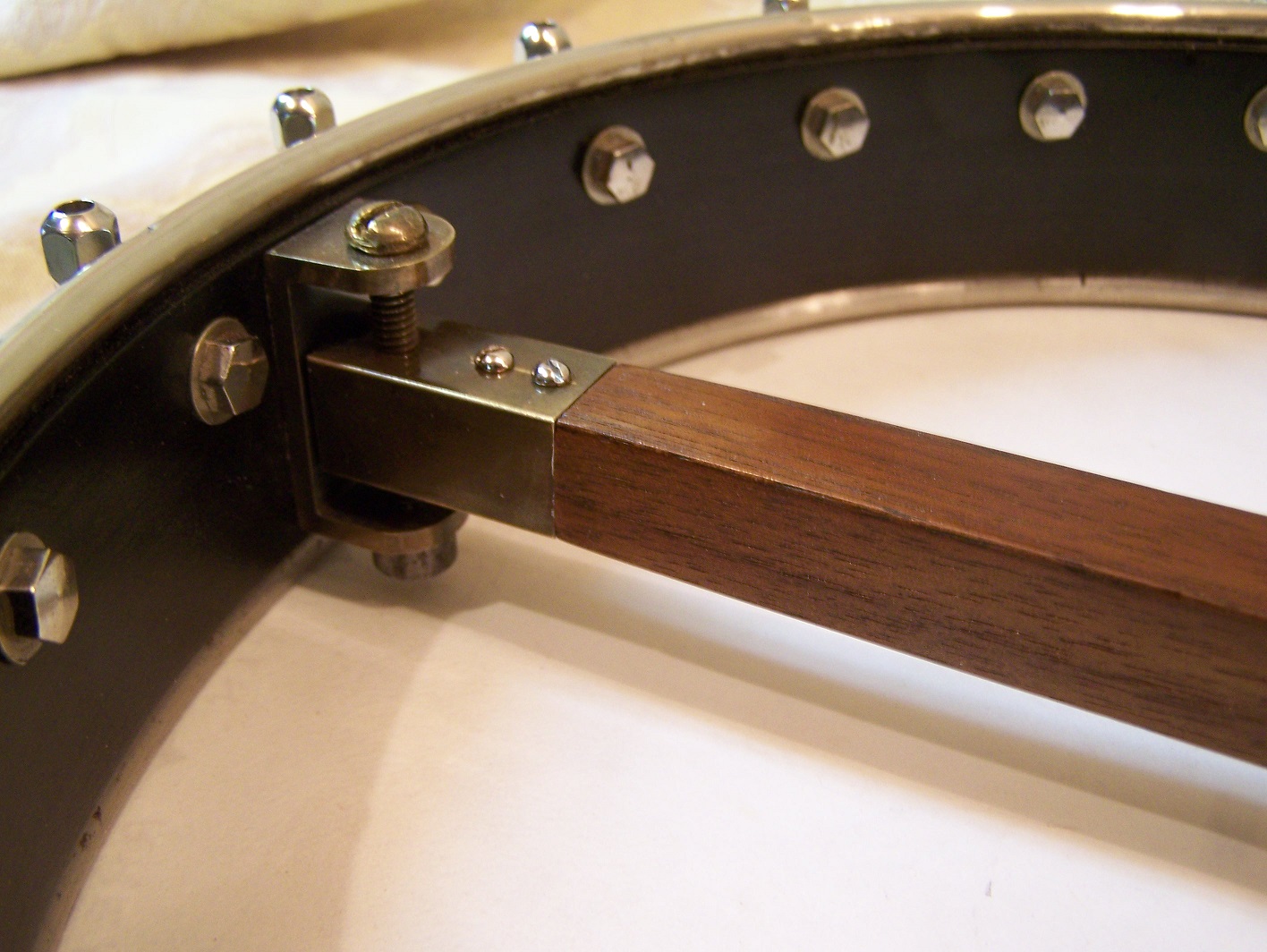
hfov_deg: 48.9
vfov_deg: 37.8
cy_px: 476
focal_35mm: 38
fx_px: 1392
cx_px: 634
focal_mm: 6.3
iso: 160
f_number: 2.8
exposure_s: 1/15
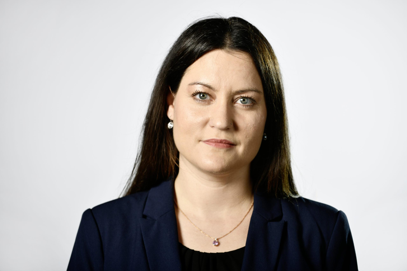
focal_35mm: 200
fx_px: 2261
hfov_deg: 10.3
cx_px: 204
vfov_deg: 6.9
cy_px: 136
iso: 200
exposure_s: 1/250
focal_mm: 200
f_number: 5.6
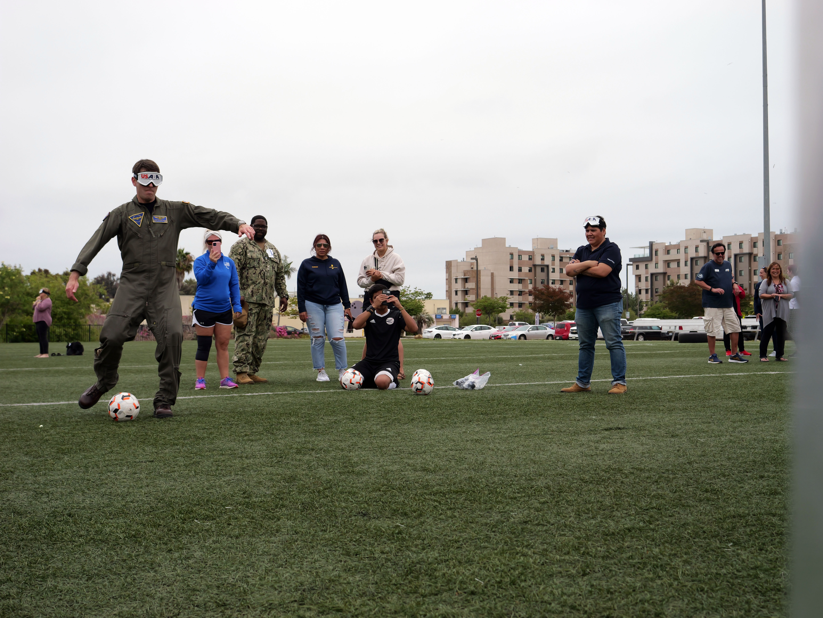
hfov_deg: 39.6
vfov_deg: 30.3
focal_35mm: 48
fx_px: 1142
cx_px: 412
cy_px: 309
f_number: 4
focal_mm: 24
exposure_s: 1/1600
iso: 125
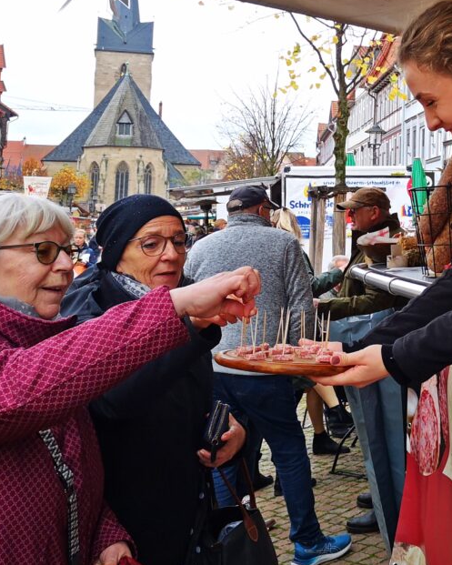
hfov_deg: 25.3
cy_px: 131
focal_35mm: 56
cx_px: 494
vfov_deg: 32.8
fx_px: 936
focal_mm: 3.95
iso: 64
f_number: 1.8
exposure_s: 1/180
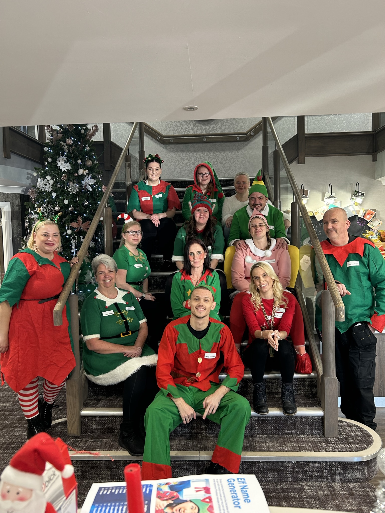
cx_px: 192
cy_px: 256
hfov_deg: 53.1
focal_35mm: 26
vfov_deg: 67.3
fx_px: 386
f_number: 1.5
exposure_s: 1/50
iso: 125
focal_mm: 5.7
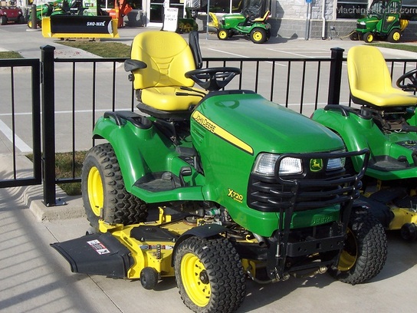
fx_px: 687
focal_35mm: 57
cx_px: 208
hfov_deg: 33.8
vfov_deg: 25.7
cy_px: 156
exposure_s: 1/350
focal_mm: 8.6
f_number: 6.7
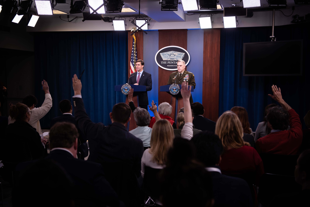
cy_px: 104
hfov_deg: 41.1
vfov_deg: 28.1
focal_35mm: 48
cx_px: 155
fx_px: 413
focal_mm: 48
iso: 800
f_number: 3.2
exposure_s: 1/250
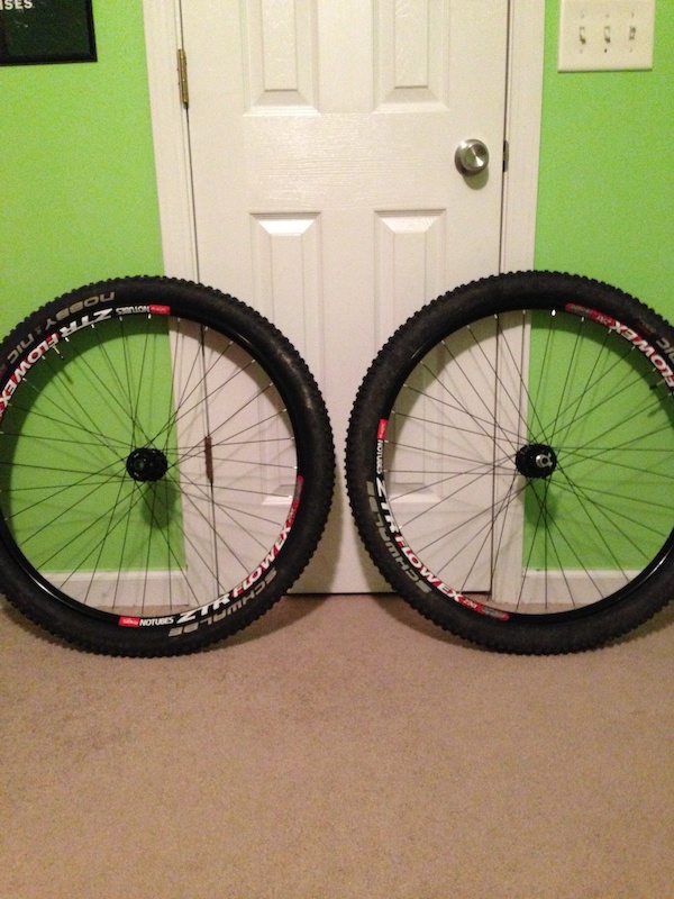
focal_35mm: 33
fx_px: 857
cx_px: 337
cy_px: 450
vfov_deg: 55.4
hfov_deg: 42.9
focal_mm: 4.12
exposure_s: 1/15
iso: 640
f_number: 2.4
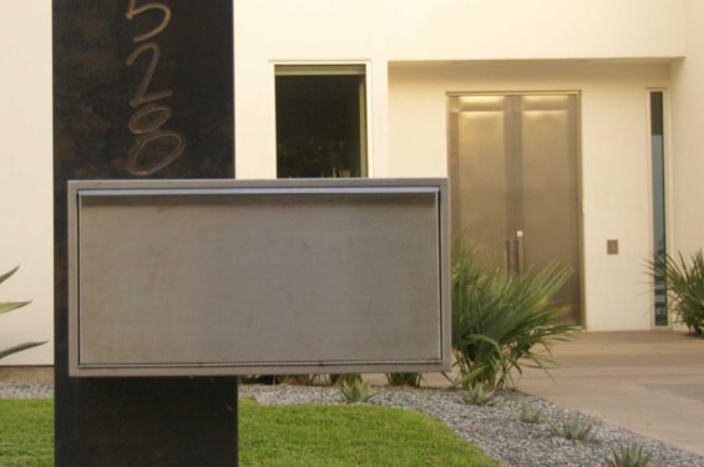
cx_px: 258
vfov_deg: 15.7
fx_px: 1699
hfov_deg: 23.3
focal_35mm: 87
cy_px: 220
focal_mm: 32
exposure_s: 1/250
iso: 640
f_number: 4.2
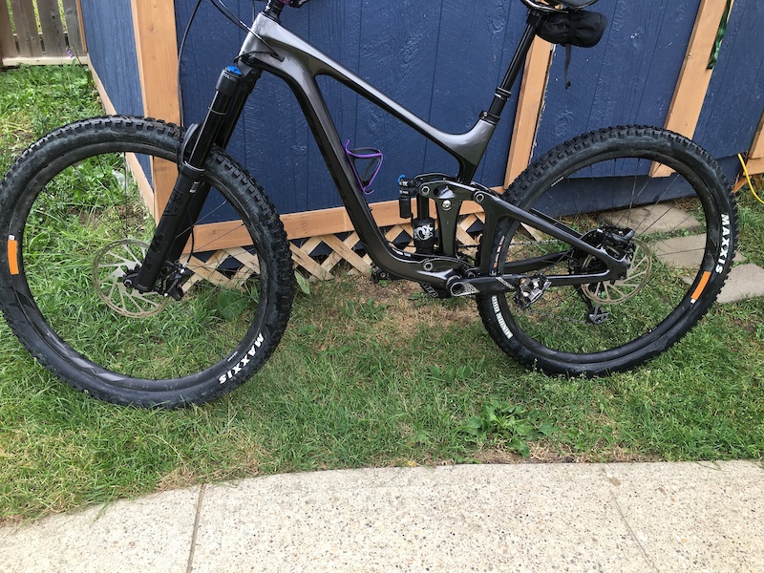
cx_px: 382
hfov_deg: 61.7
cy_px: 286
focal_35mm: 29
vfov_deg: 48.2
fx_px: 640
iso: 25
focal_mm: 4.15
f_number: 2.2
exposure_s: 1/120
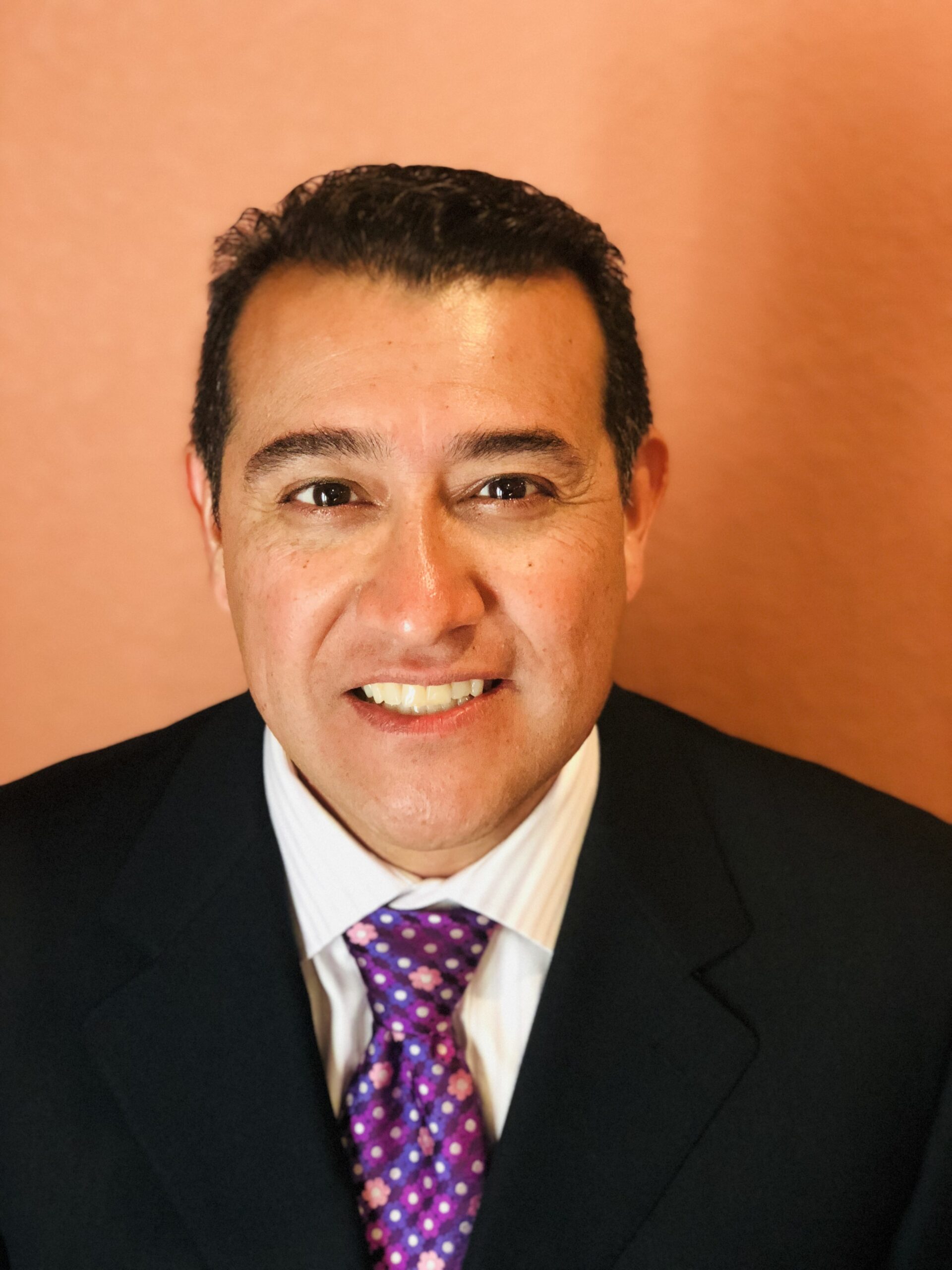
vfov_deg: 33.8
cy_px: 635
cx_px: 476
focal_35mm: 57
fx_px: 2090
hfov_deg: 25.7
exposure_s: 1/60
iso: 640
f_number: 2.8
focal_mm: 6.6
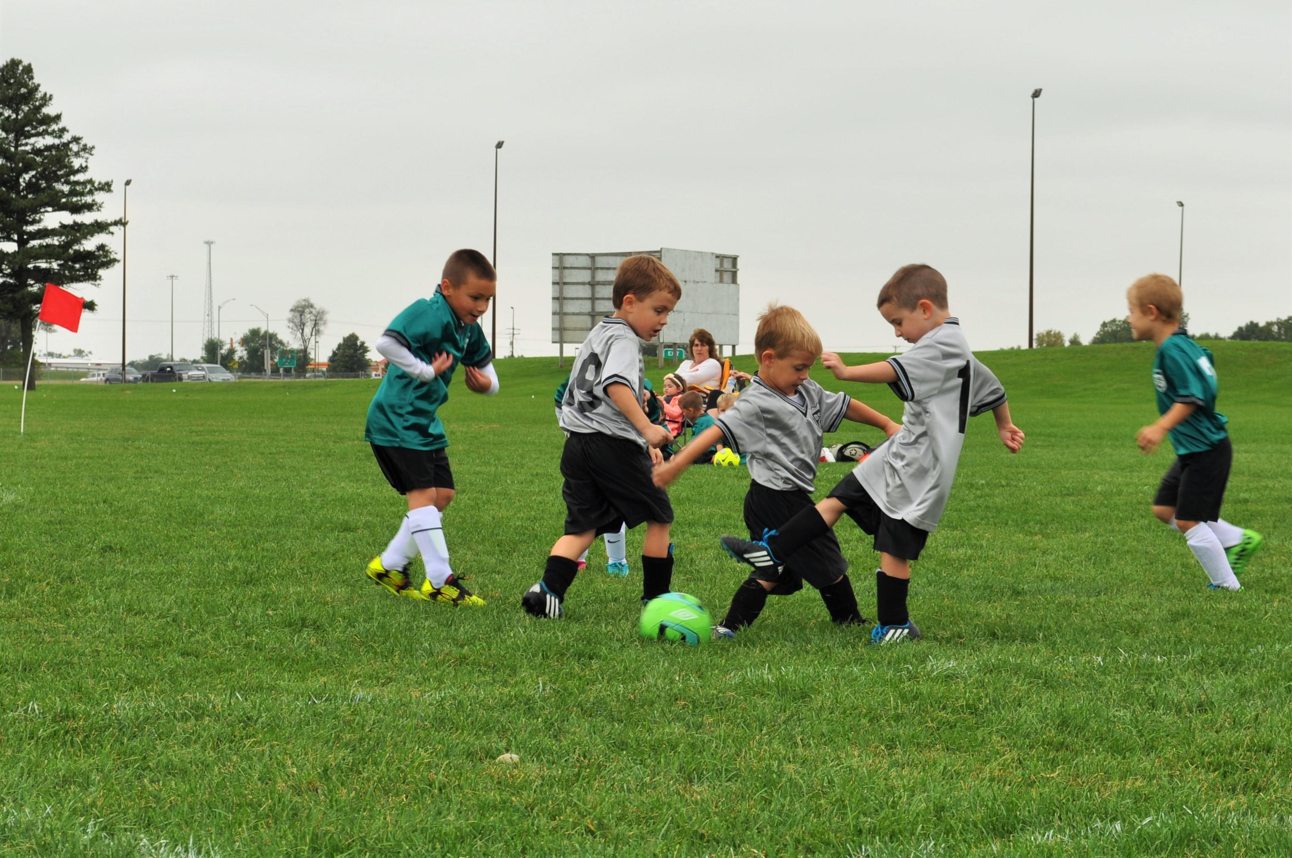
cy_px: 429
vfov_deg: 19.7
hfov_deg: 29.3
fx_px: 2473
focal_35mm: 69
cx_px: 646
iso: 200
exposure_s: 1/200
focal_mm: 46
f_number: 10
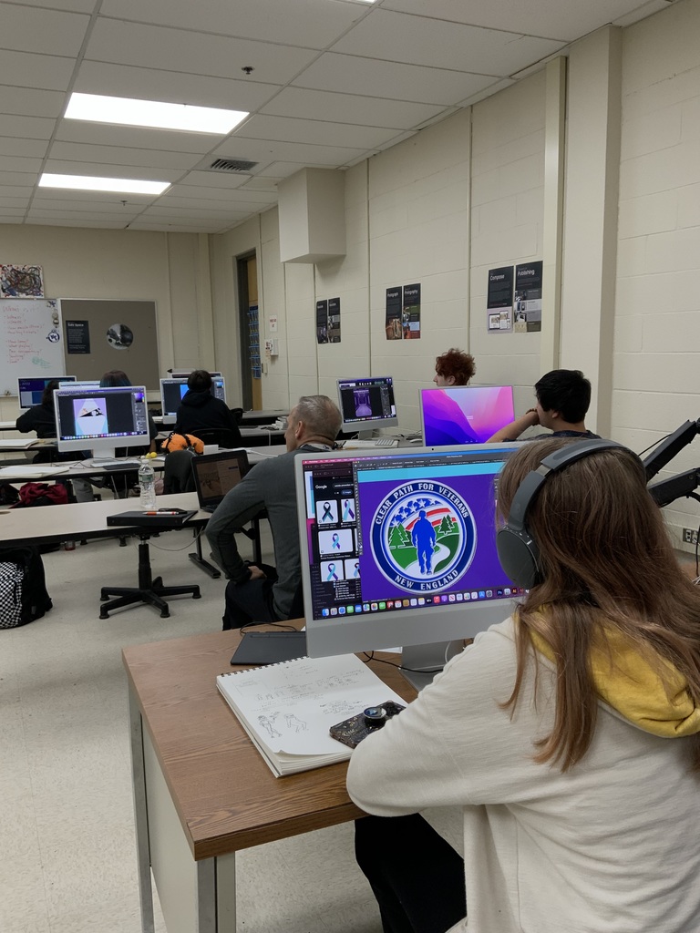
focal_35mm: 29
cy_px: 466
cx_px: 350
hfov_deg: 48.2
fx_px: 782
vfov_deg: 61.7
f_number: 1.8
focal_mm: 3
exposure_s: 1/116
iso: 64
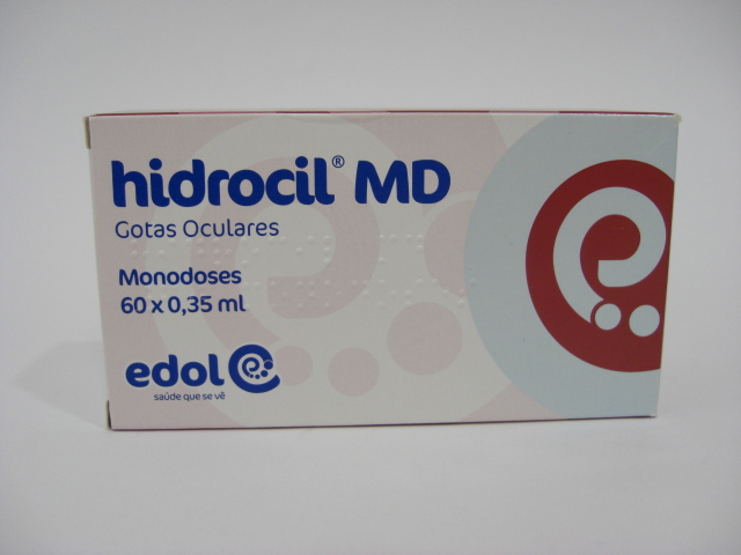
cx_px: 370
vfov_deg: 37.7
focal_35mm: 38
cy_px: 278
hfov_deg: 49.0
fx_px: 813
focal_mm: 7.9
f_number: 2.8
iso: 200
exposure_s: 1/60
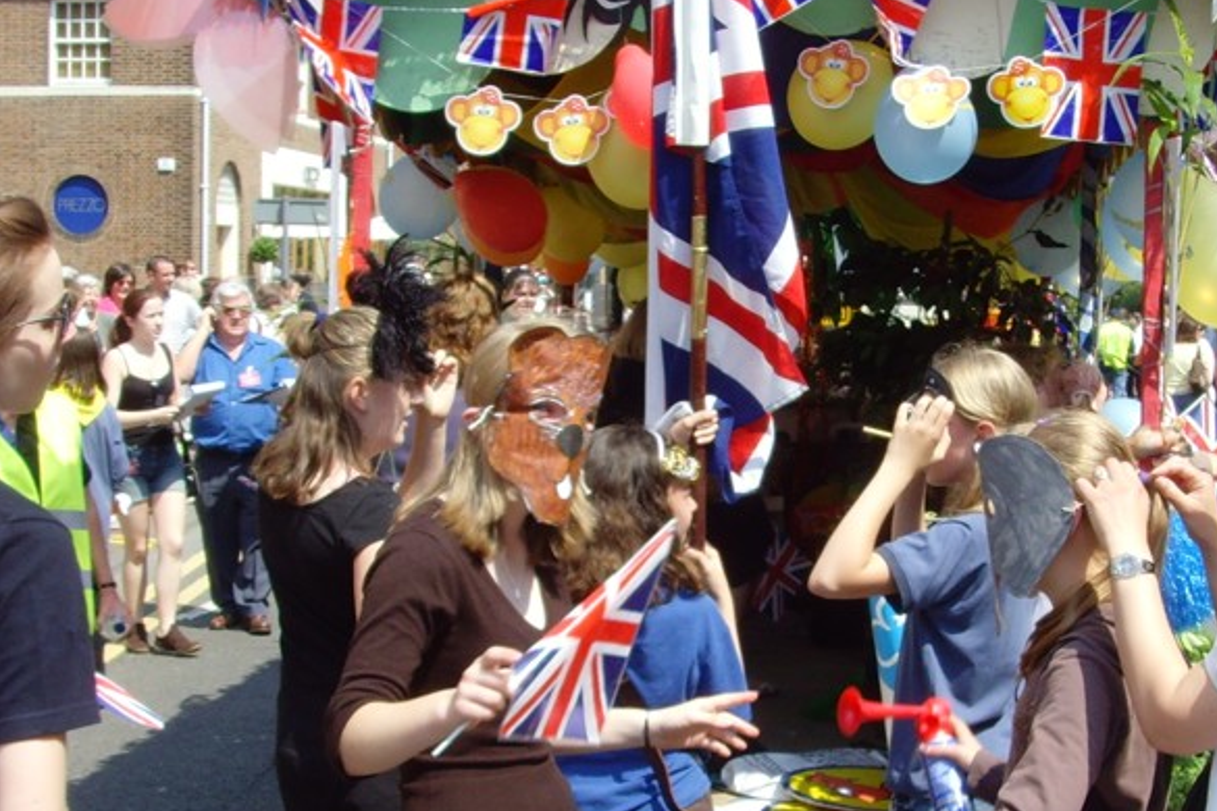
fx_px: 2400
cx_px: 728
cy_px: 566
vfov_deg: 19.1
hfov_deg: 28.4
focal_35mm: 71
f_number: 6.3
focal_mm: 6.6
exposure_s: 1/180
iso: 80
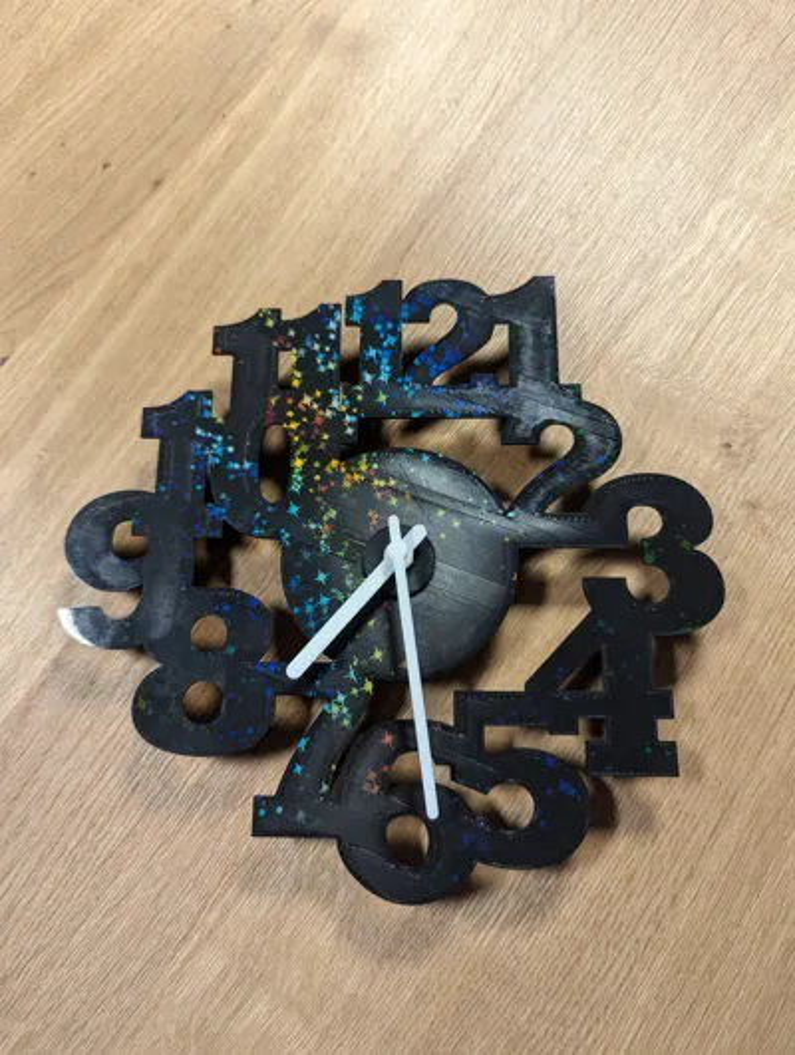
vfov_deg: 71.5
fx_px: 733
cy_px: 528
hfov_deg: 57.0
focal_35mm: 24
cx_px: 398
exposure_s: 1/25
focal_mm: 6.81
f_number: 1.85
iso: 289
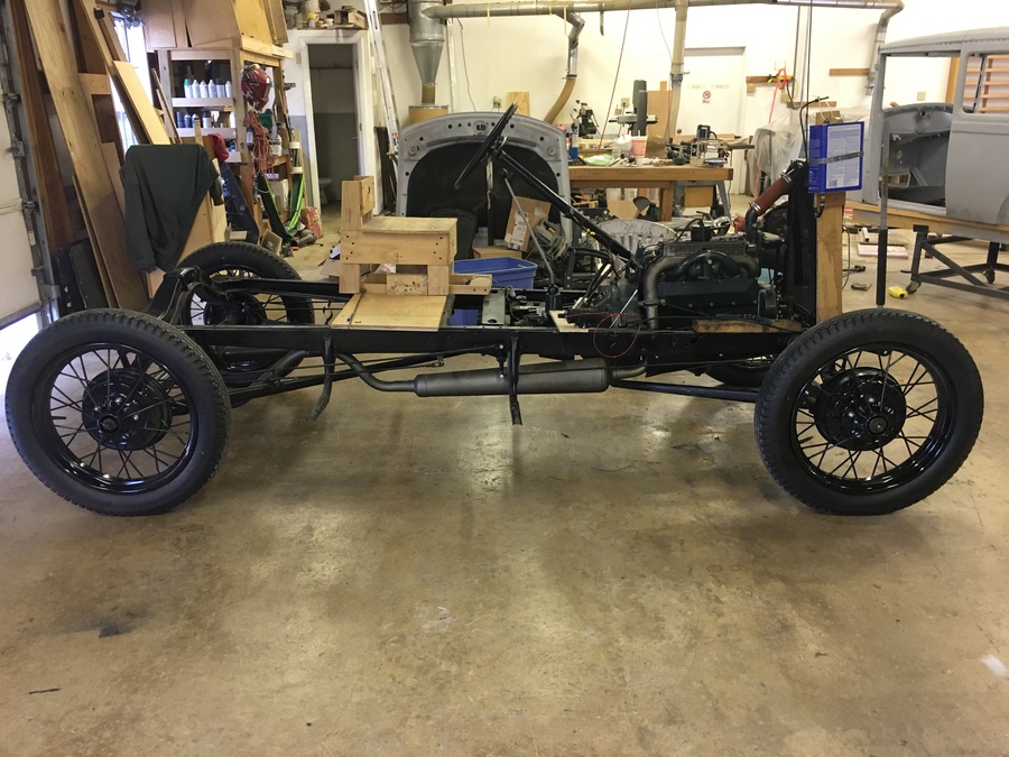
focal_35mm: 29
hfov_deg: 61.7
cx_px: 504
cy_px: 378
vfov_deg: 48.2
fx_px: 845
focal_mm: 4.15
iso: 64
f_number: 2.2
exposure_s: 1/15
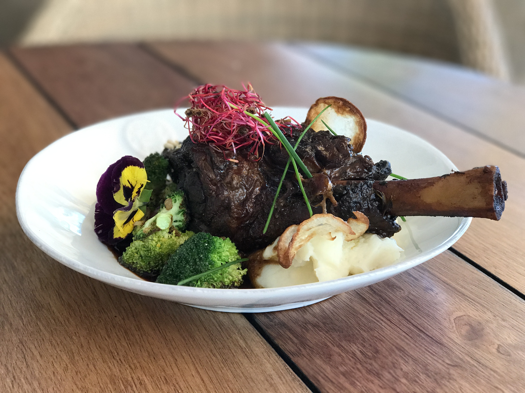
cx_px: 262
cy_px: 196
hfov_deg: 33.8
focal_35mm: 57
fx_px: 864
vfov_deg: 25.7
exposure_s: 1/93
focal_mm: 6.6
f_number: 2.8
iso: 200
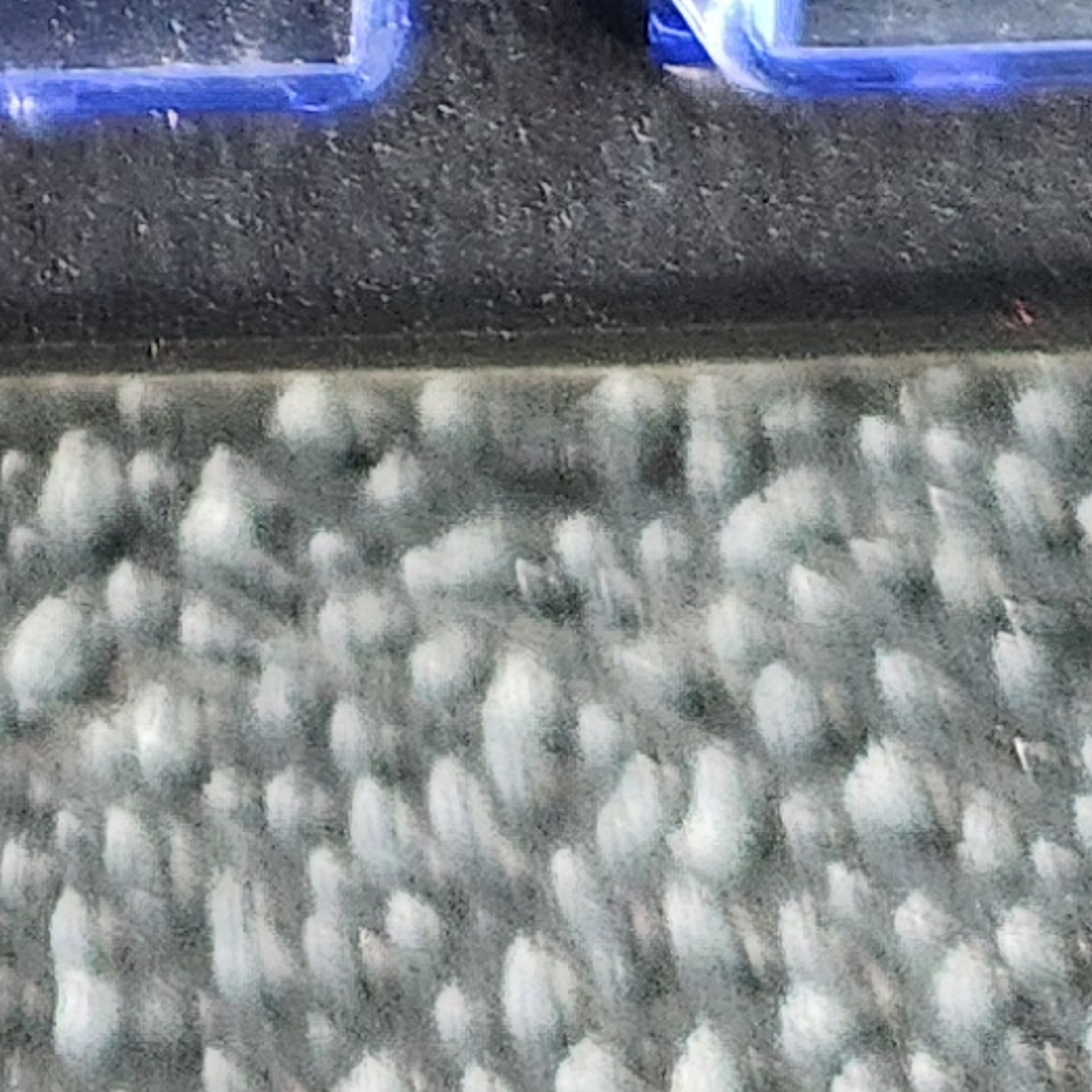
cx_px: -1006
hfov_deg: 10.4
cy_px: -1589
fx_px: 5568
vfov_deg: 9.8
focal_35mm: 156
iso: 500
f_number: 1.8
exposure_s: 1/120
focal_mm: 5.4
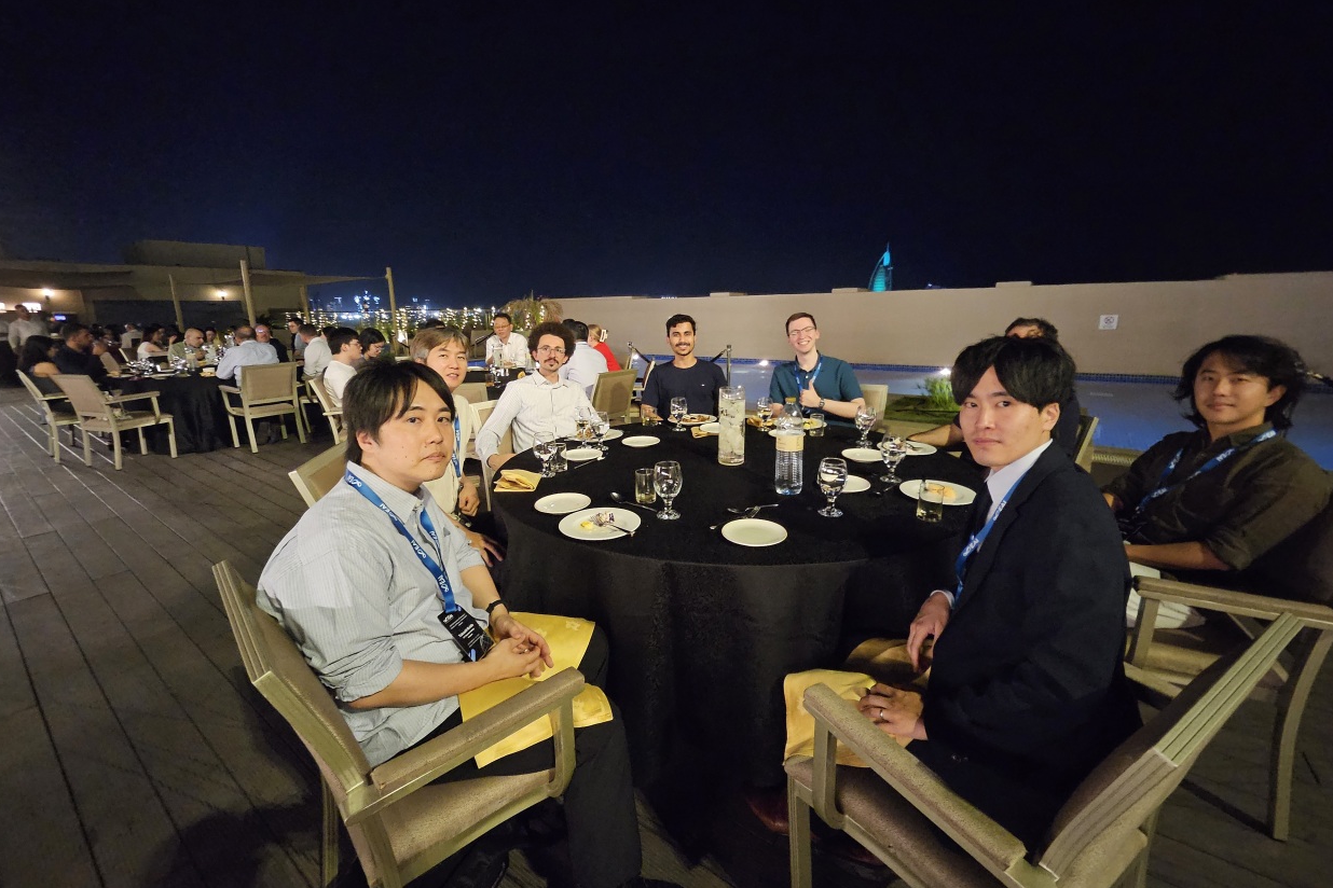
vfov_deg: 81.2
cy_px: 442
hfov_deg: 104.2
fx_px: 518
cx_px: 659
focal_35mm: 14
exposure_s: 1/25
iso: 800
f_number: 2.2
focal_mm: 1.7
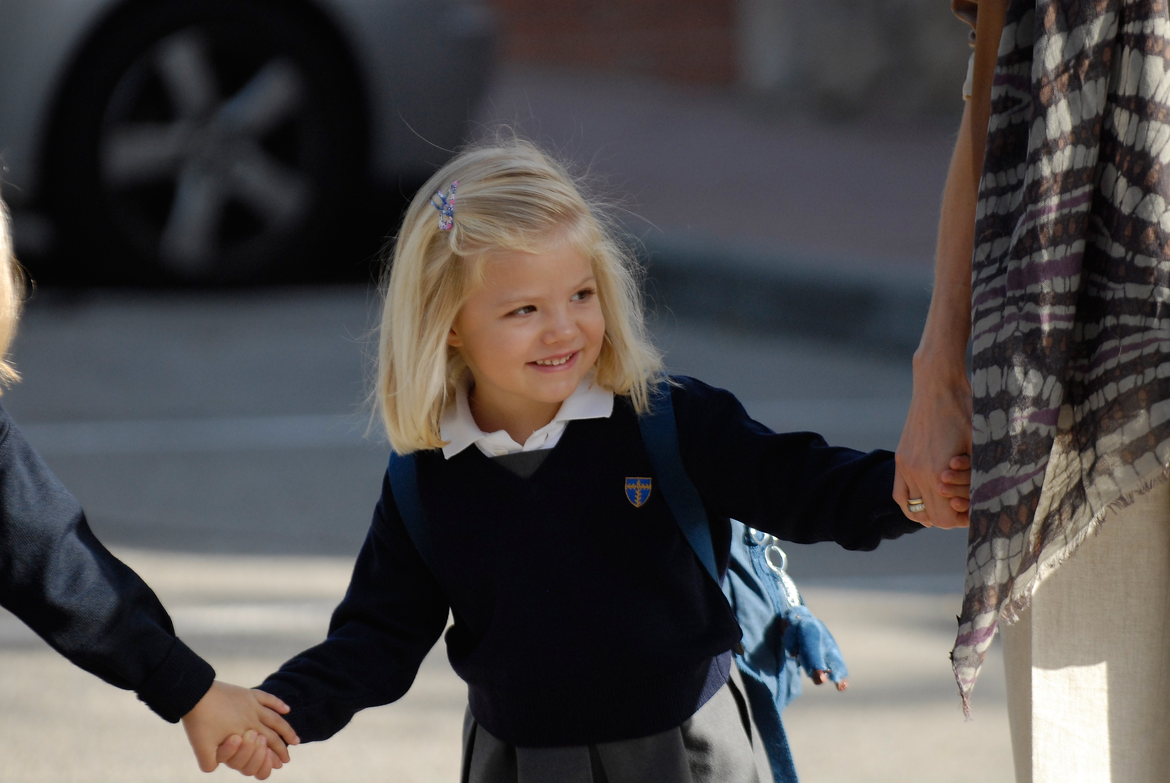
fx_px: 9762
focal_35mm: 300
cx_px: 585
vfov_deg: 4.6
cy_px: 392
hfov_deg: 6.9
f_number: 4
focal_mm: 200
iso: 400
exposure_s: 1/1000
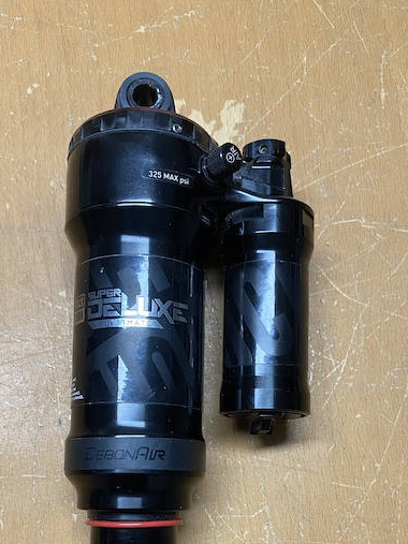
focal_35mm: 41
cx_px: 196
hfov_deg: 35.1
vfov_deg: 43.9
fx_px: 645
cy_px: 426
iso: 125
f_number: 1.8
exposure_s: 1/60
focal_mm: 4.25
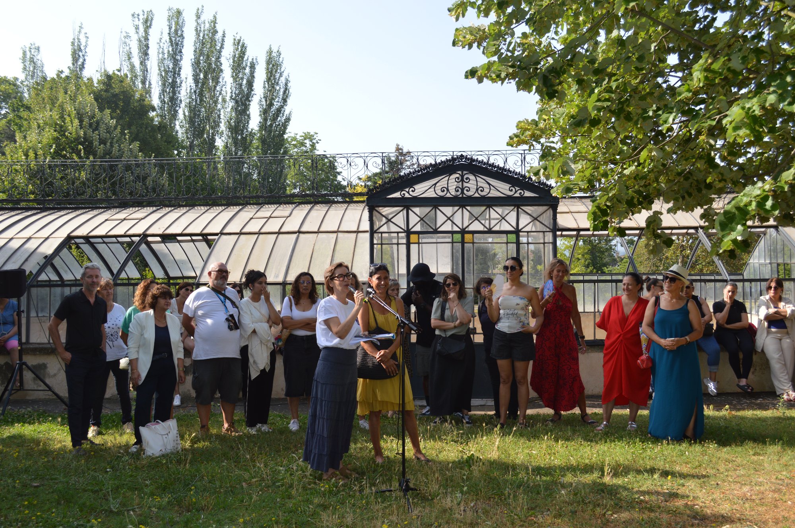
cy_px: 264
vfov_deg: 36.8
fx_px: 794
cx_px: 398
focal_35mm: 36
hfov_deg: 53.2
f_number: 5.6
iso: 100
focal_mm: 24
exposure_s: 1/200
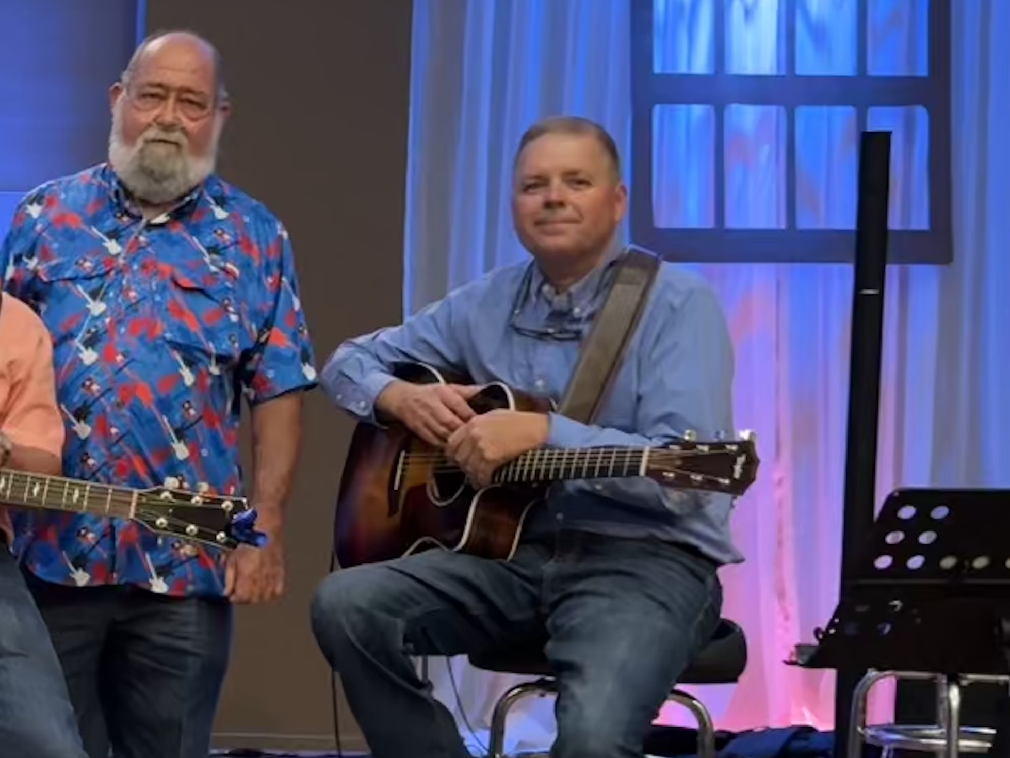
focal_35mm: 70
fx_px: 2043
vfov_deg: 20.8
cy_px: 577
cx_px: -141
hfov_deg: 25.4
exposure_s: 1/60
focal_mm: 6.76
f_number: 1.78
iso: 640
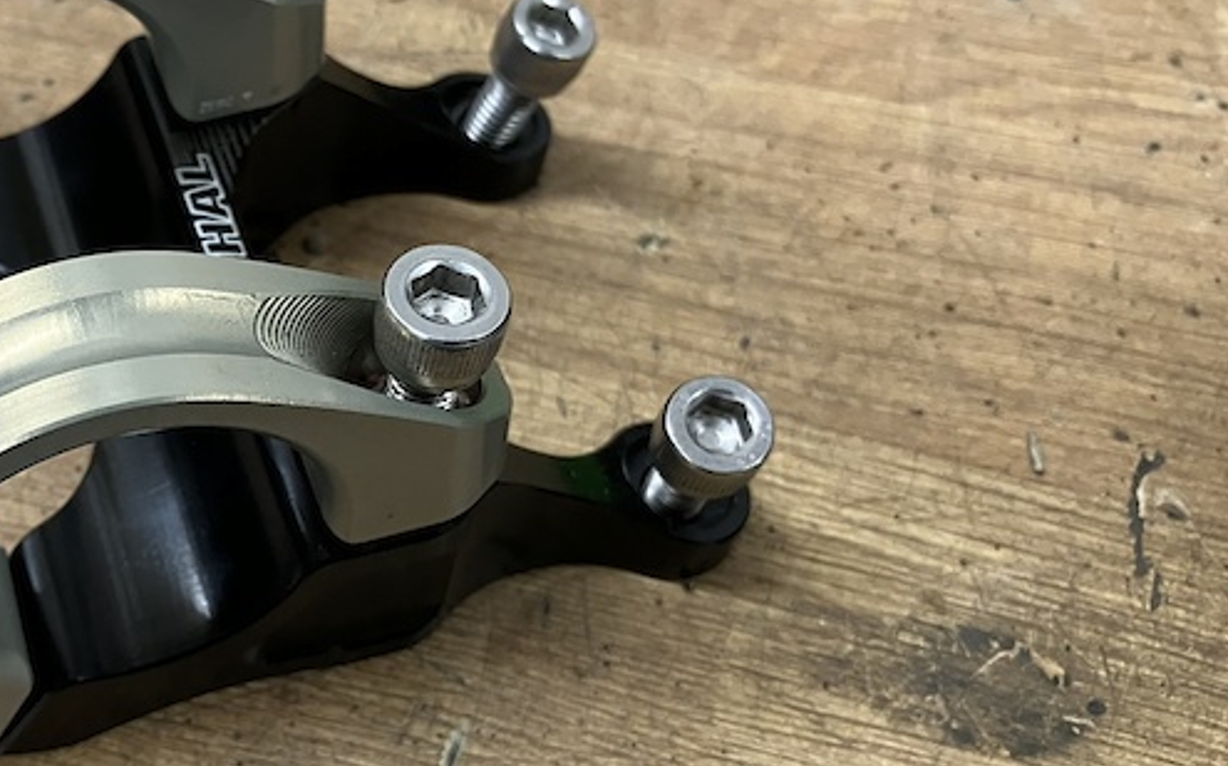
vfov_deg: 26.8
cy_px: 389
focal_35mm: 48
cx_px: 283
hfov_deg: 40.5
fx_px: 1606
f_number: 1.8
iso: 160
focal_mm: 3.99
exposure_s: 1/50
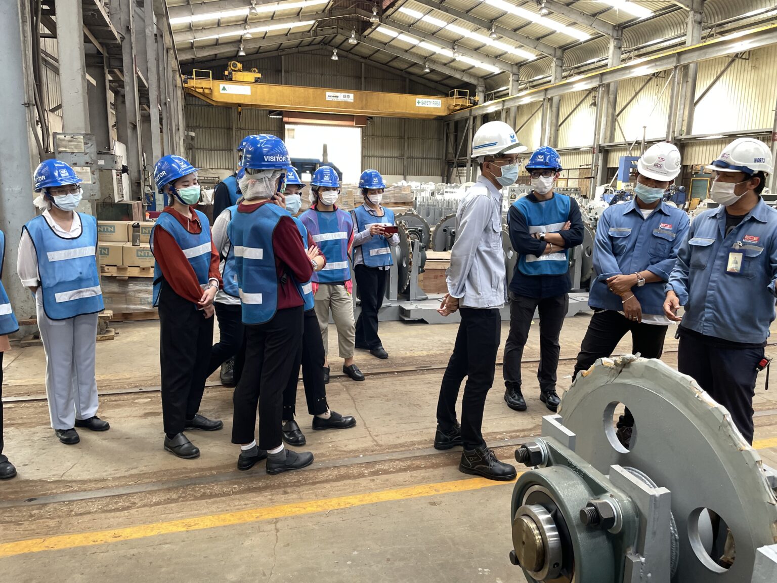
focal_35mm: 26
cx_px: 388
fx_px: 584
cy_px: 292
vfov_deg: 53.1
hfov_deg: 67.3
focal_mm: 4.2
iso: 125
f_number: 1.6
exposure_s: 1/102
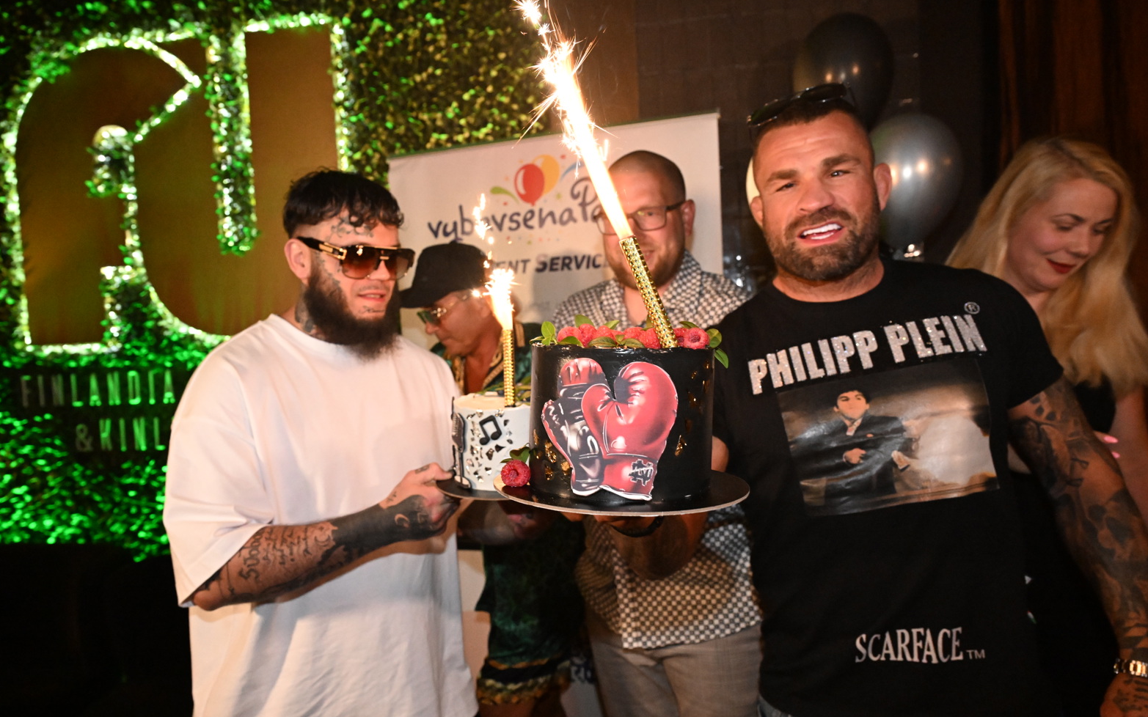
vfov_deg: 49.3
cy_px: 362
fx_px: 782
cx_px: 582
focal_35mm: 25
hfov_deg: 72.5
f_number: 5
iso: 8000
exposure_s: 1/125
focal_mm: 24
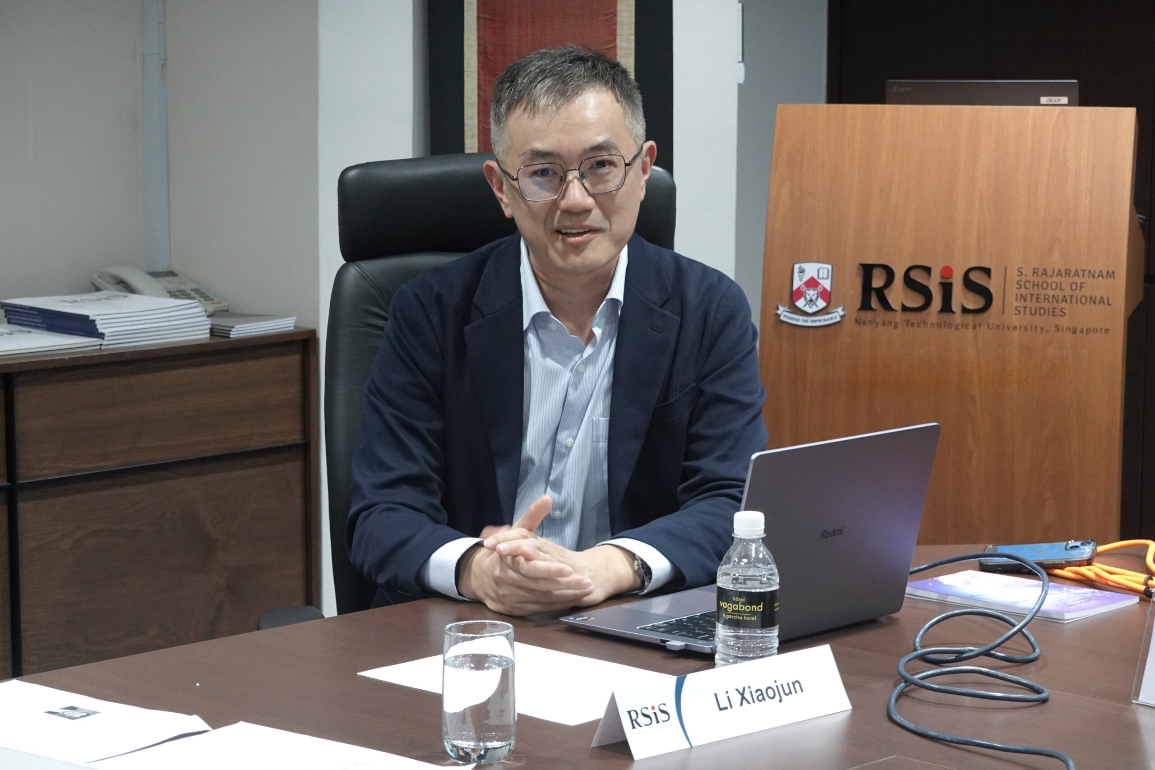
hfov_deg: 23.1
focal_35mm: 88
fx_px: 2823
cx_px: 578
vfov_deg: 15.5
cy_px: 385
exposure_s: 1/80
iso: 1600
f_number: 4
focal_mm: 32.07
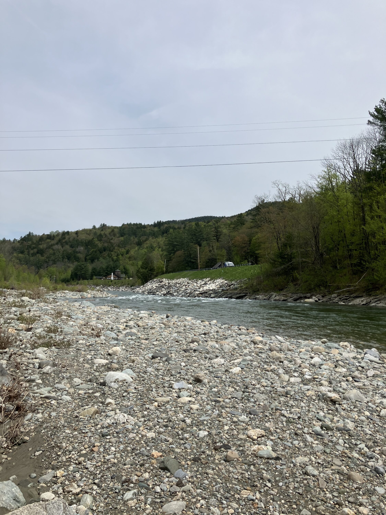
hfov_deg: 49.7
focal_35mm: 28
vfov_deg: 63.4
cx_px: 193
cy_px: 258
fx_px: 416
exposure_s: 1/3472
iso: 32
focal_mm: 3.99
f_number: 1.8
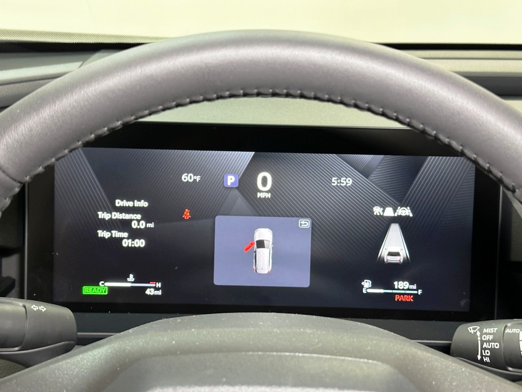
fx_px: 724
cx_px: 261
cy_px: 196
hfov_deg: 39.7
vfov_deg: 30.3
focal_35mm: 48
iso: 500
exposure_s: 1/30
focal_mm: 6.86
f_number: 1.78
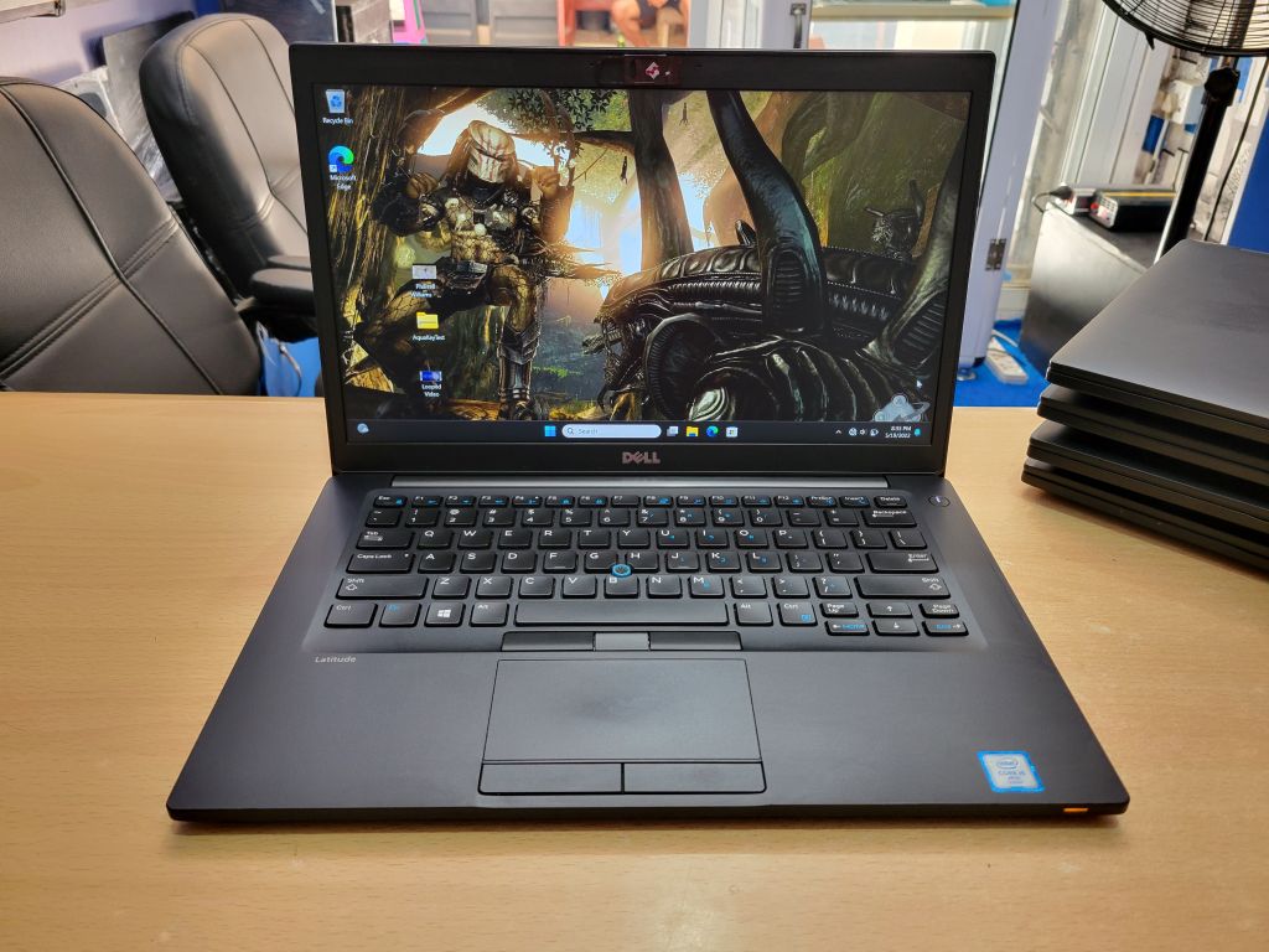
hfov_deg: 67.3
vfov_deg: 53.1
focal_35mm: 26
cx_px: 634
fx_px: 953
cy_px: 476
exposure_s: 1/40
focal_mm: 5.4
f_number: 1.8
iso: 200
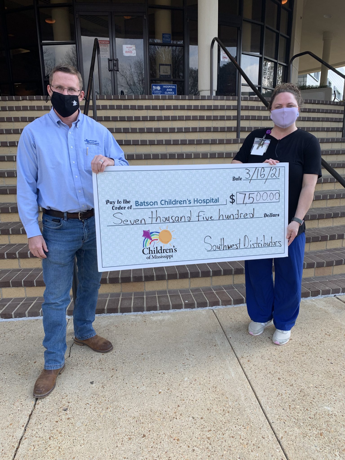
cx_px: 172
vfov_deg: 67.3
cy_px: 230
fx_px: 346
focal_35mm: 26
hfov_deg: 53.1
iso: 25
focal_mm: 4.25
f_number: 1.8
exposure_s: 1/601
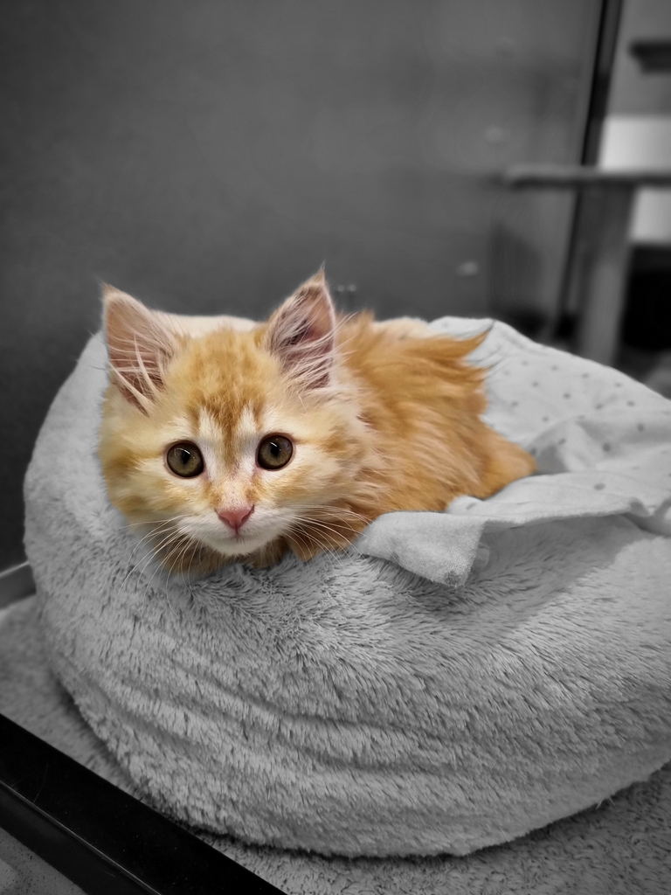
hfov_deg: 53.1
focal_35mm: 26
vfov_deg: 67.3
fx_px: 672
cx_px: 336
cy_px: 448
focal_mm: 5.4
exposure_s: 1/100
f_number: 1.8
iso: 200
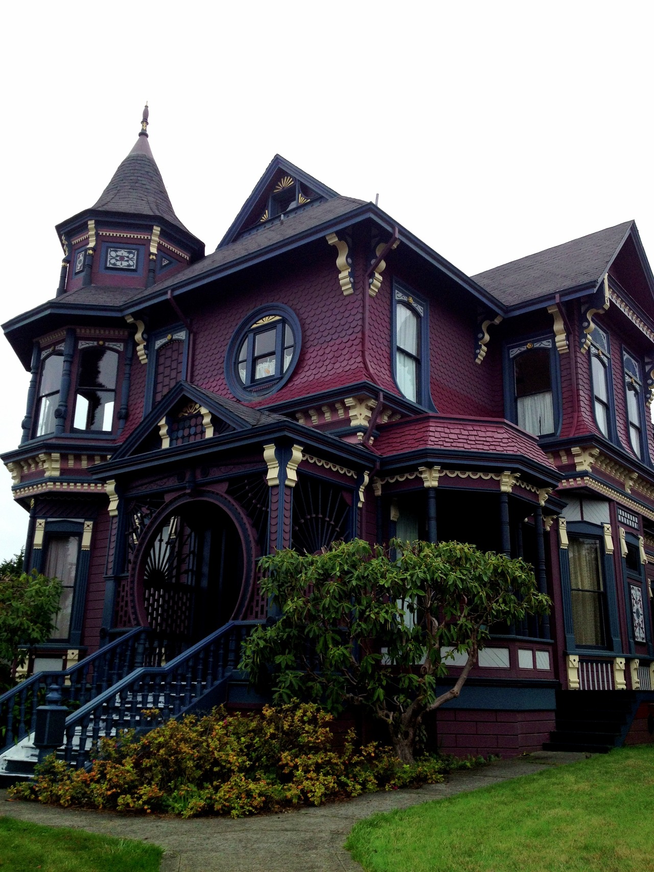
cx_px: 327
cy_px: 436
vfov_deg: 52.6
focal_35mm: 35
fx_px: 882
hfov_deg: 40.7
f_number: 2.4
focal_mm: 4.28
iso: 50
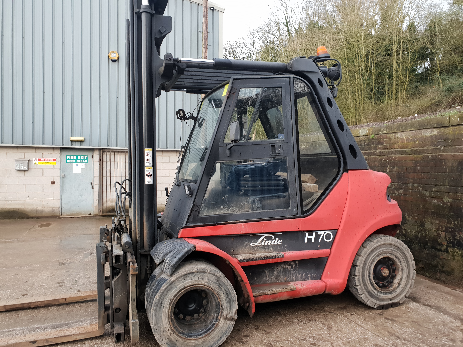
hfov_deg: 67.3
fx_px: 348
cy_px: 174
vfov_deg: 53.1
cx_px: 232
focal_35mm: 26
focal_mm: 4.3
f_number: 2.4
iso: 125
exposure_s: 1/50
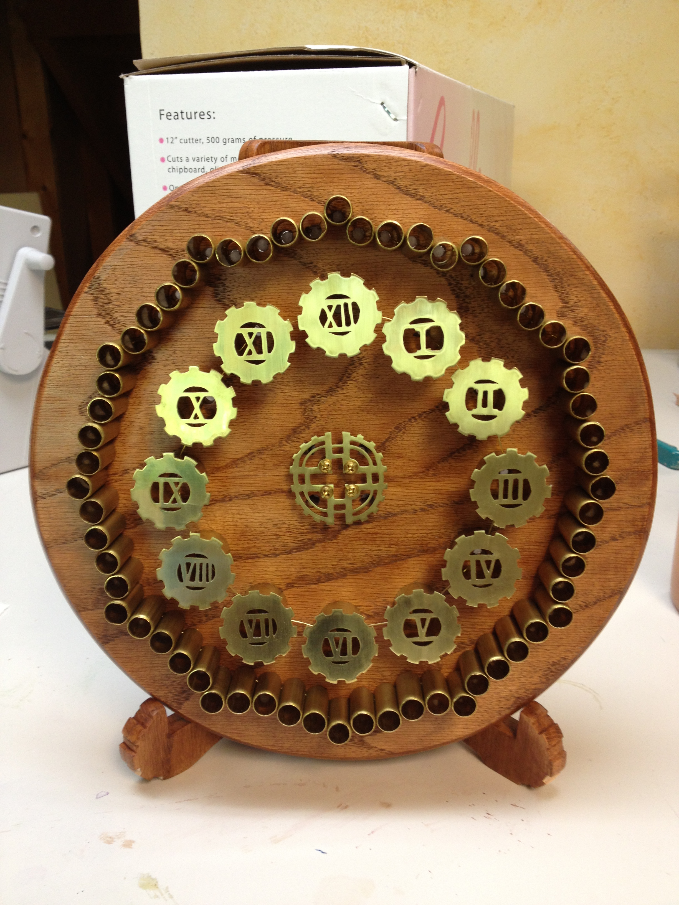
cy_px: 452
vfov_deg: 52.6
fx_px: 915
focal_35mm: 35
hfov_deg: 40.7
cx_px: 340
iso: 80
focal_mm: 4.28
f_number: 2.4
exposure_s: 1/20
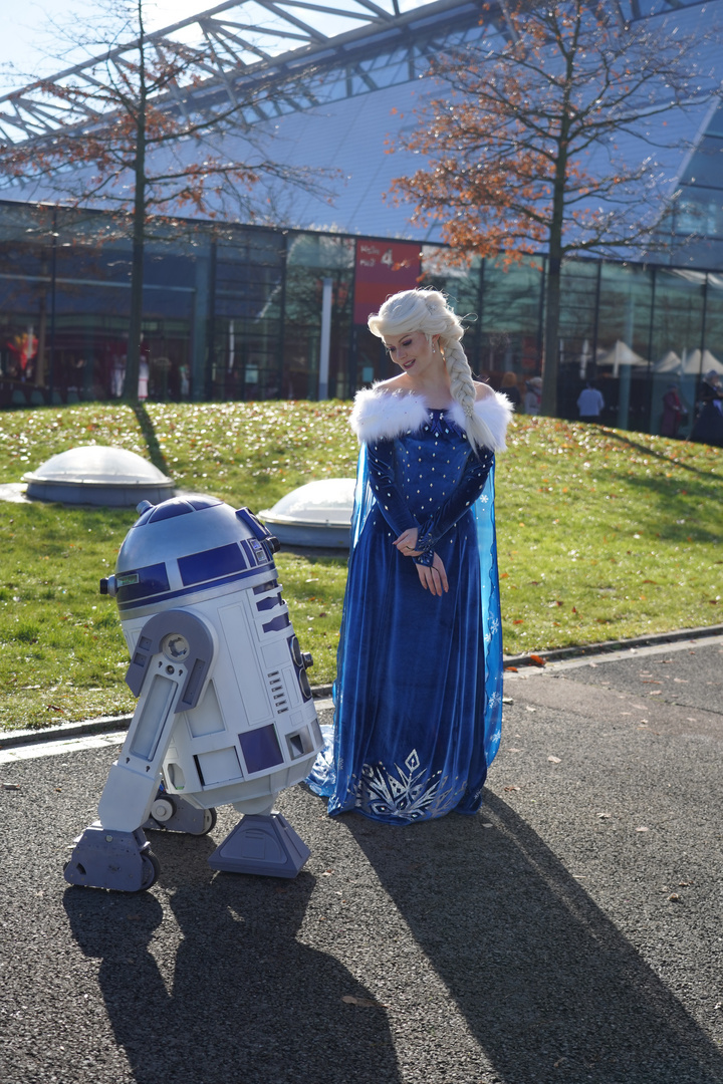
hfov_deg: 27.5
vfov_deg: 40.3
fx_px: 1476
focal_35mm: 49
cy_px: 542
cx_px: 362
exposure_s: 1/2000
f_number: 4
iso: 400
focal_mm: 49
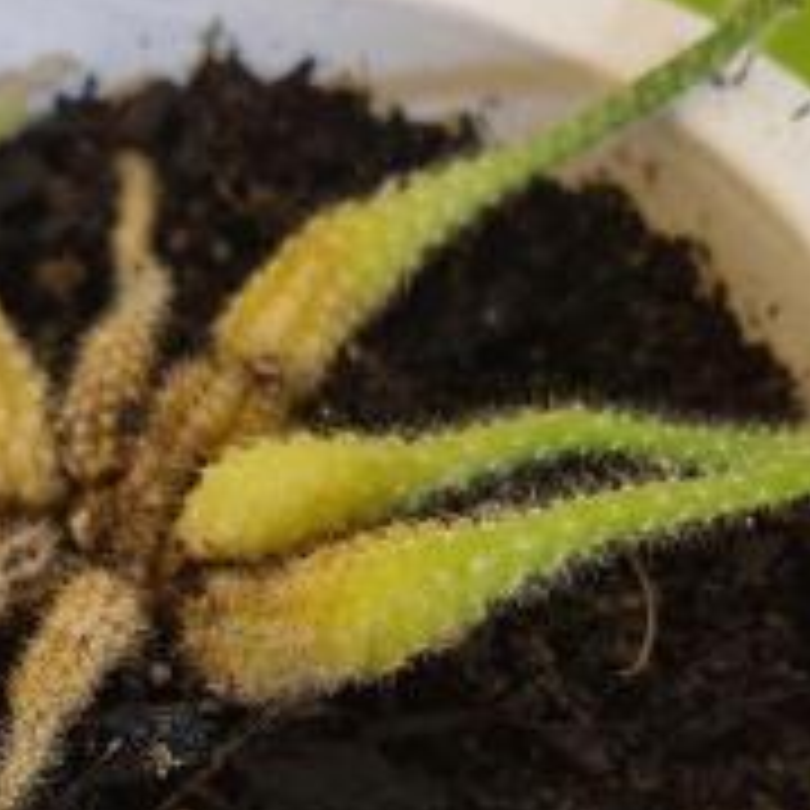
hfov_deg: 26.8
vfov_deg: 25.9
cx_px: 295
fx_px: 1694
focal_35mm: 64
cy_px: 742
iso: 800
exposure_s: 1/25
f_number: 1.8
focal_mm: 5.4
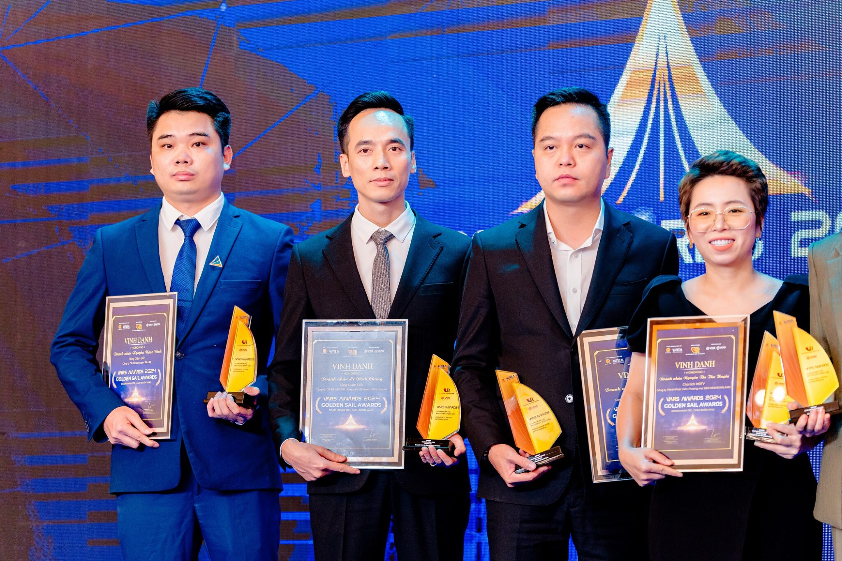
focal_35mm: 183
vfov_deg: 7.5
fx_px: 4289
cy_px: 280
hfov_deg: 11.2
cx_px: 421
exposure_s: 1/320
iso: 1250
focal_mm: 183.4
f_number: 3.2
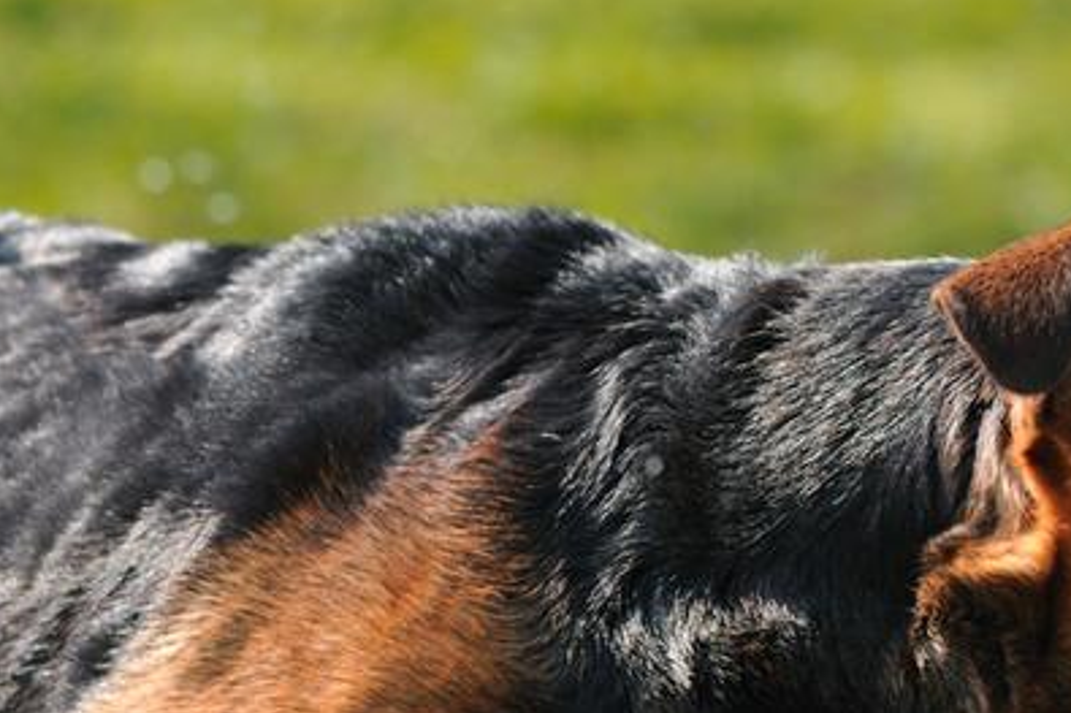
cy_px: 506
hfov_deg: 7.4
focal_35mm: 280
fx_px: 8326
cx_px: 751
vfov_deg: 4.9
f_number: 4
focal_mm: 105
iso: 200
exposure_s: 1/800
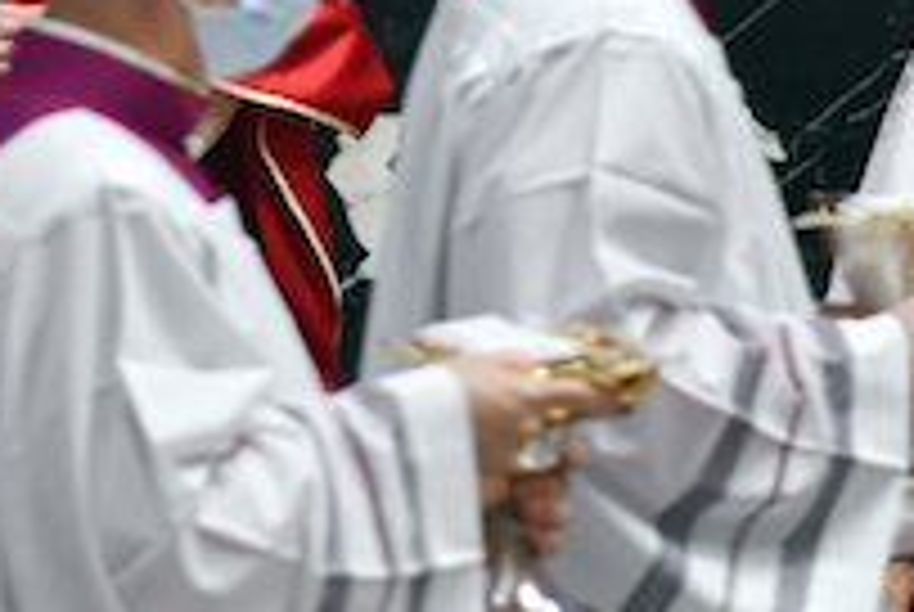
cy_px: -58
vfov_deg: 1.6
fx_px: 22502
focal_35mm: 885
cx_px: -149
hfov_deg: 2.3
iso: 2000
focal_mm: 300
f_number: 5.6
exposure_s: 1/125
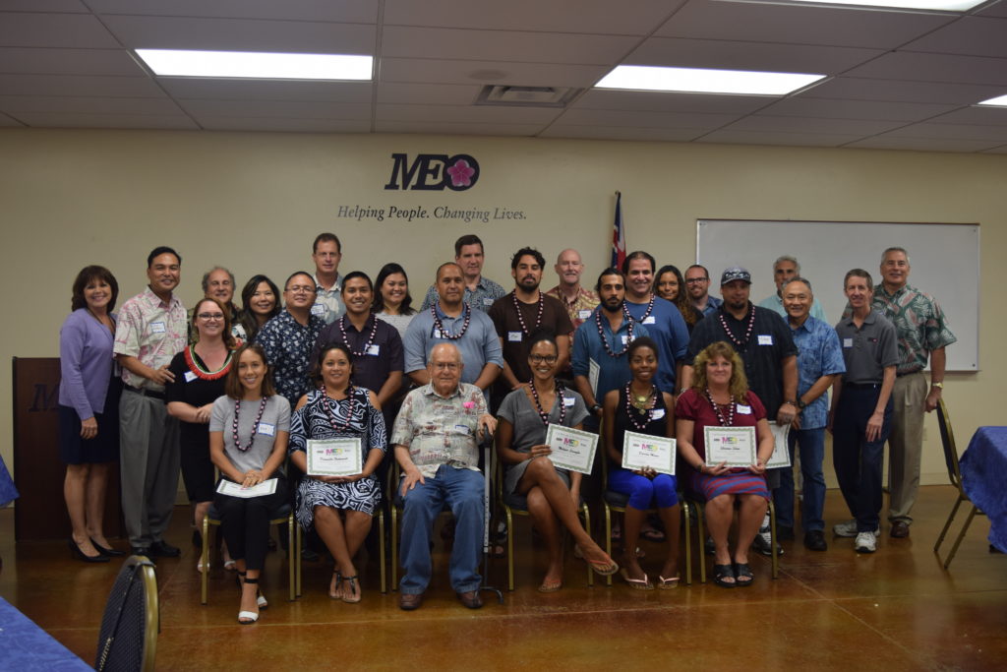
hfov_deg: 53.1
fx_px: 1007
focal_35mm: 36
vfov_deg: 36.9
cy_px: 336
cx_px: 504
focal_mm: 24
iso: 400
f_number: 4.5
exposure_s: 1/80
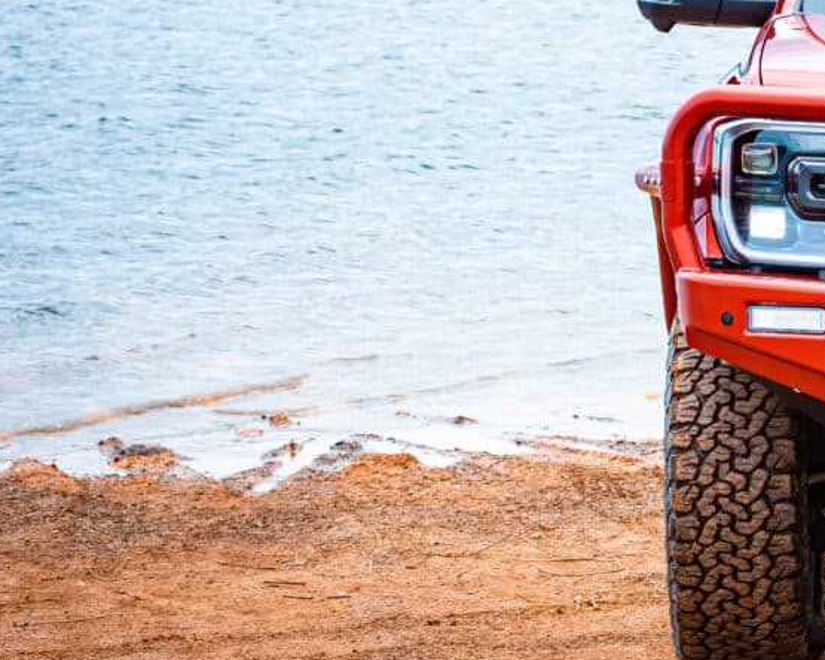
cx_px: 1097
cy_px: 62
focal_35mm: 291
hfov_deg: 6.6
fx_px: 7105
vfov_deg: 5.3
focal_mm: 112
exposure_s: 1/800
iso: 640
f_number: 11
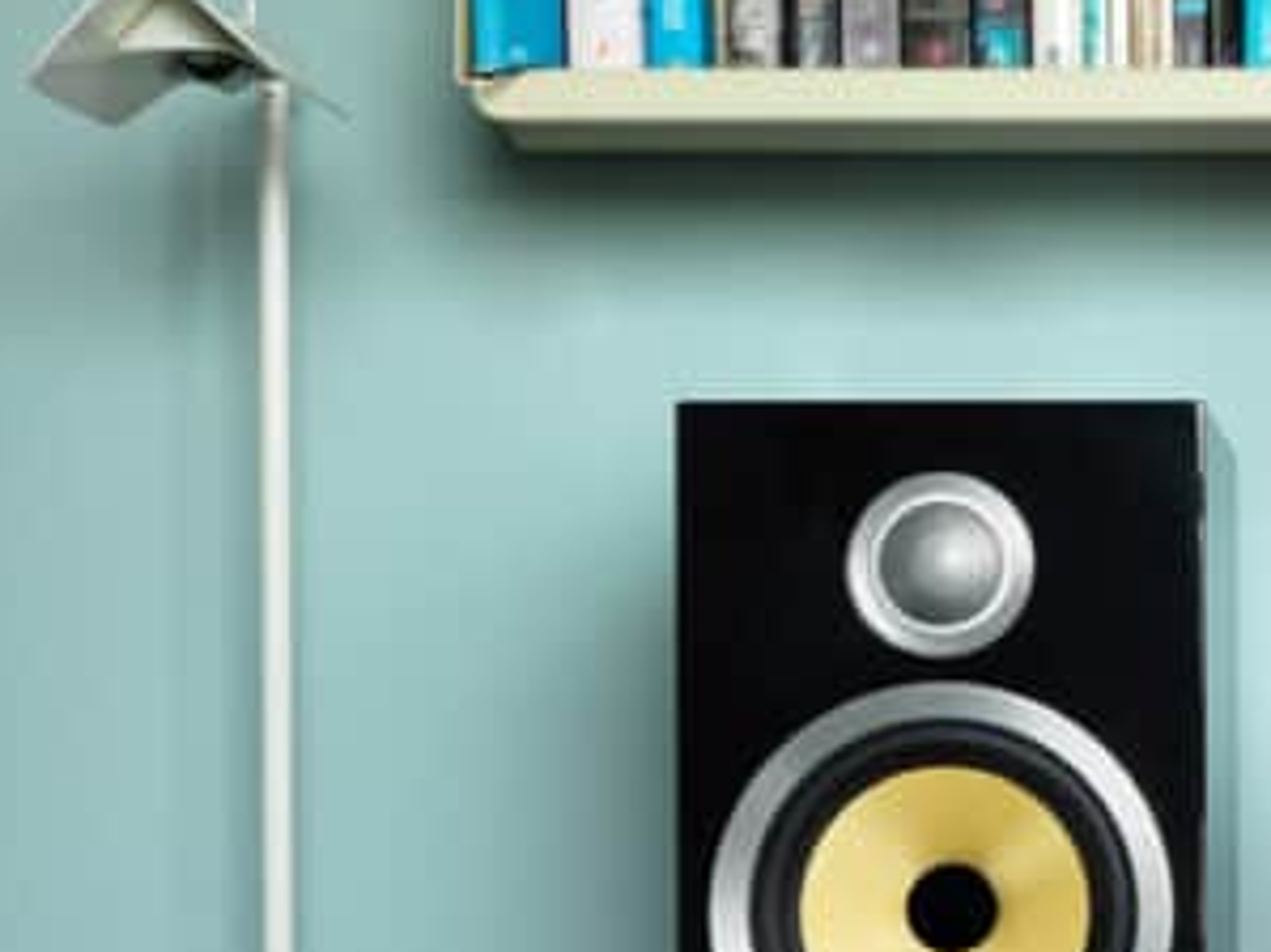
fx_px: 3964
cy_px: 710
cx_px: 1479
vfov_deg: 13.7
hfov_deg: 17.5
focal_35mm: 108
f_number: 16
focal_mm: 60
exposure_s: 3
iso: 50
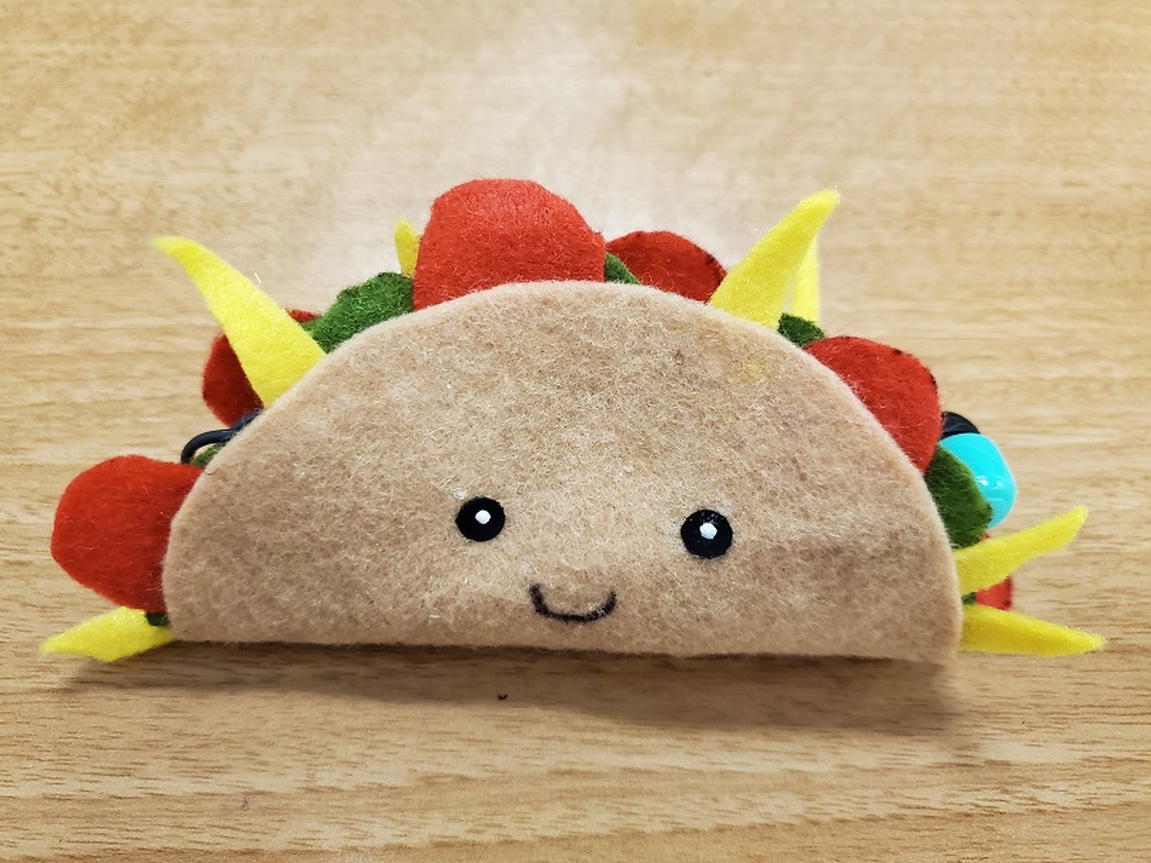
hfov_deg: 67.3
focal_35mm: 26
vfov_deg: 53.1
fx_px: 864
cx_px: 576
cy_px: 432
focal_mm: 4.3
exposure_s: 1/40
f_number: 1.5
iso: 320
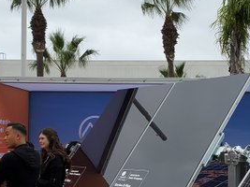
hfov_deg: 25.0
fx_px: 563
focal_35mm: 78
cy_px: 154
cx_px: 154
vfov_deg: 18.7
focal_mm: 4.3
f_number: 2.4
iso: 50
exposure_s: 1/843
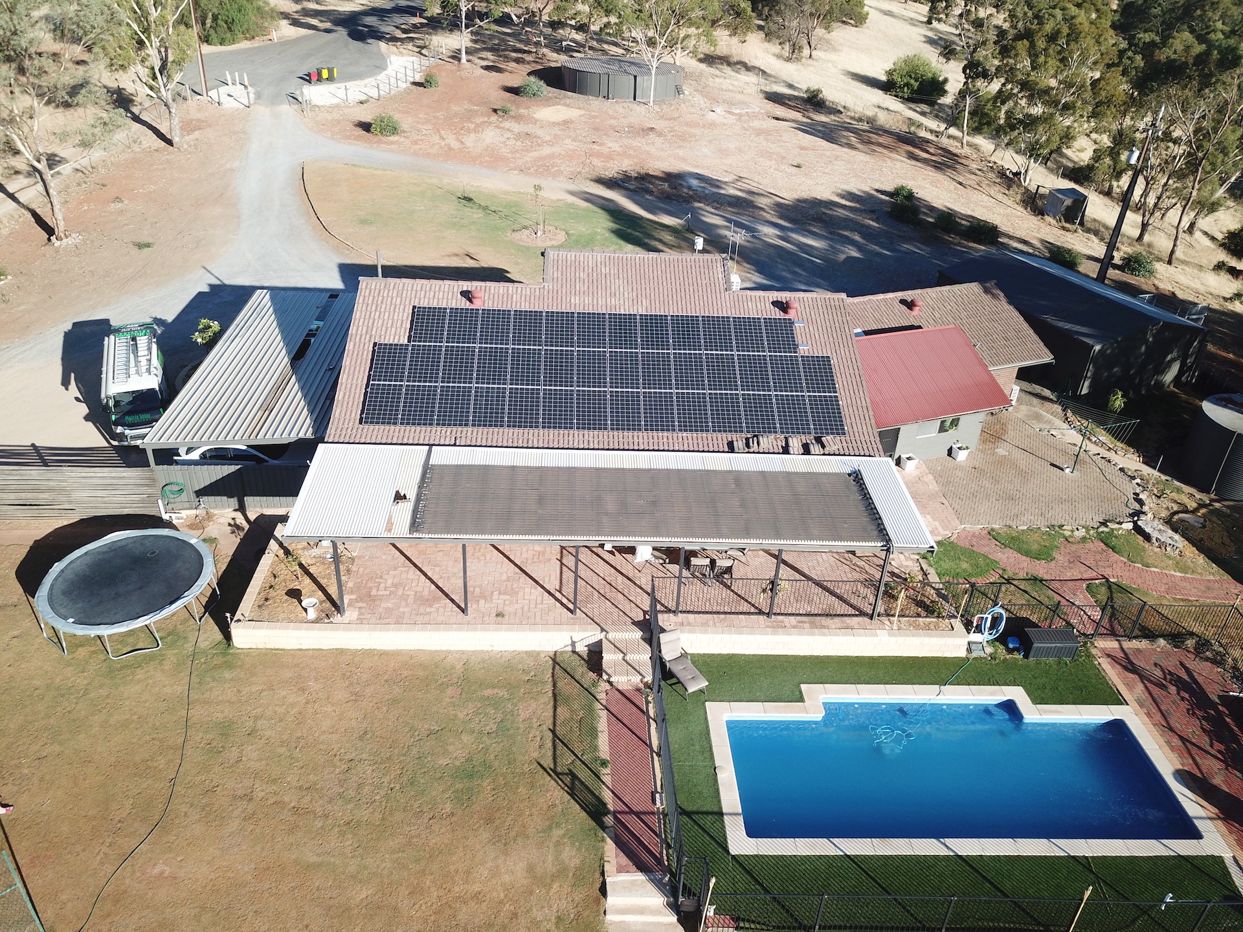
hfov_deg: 67.3
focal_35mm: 26
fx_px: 934
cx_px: 622
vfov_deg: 53.1
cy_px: 466
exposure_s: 1/50
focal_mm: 4.7
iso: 131
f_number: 2.2
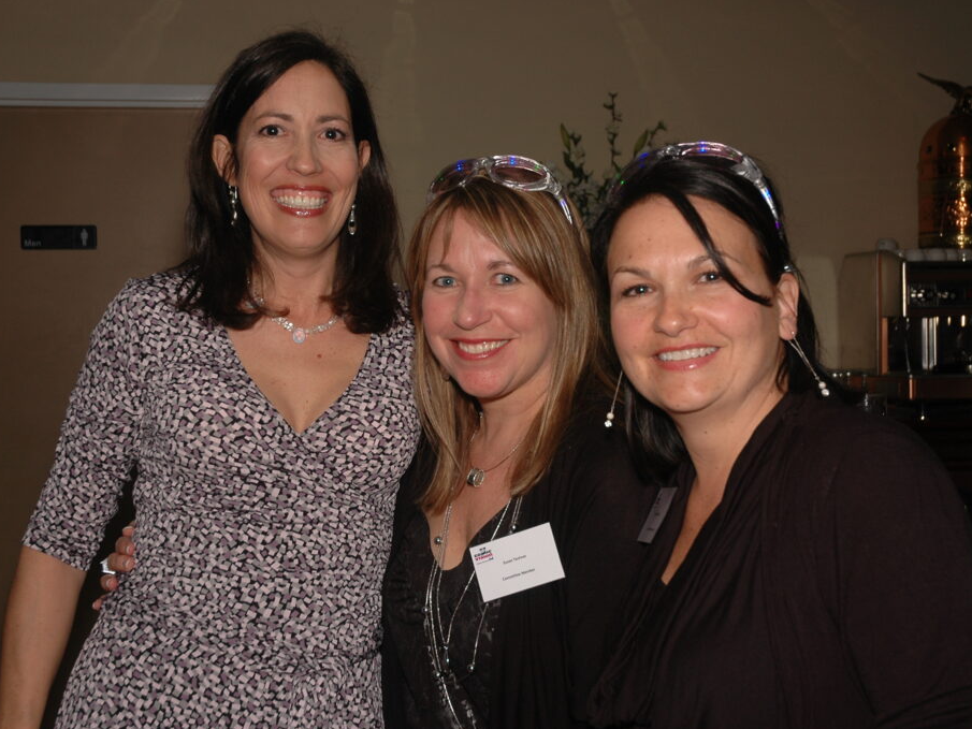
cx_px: 482
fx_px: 1601
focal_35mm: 57
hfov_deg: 33.8
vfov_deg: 25.7
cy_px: 355
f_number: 6.3
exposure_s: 1/80
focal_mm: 34
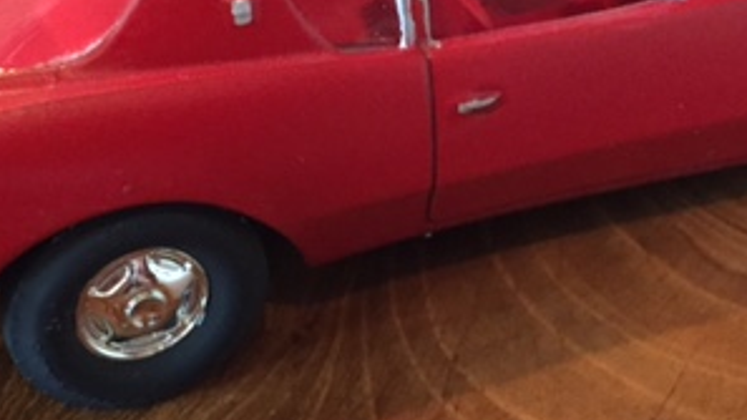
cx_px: 385
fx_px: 1347
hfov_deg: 31.0
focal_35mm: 68
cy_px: 136
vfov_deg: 17.7
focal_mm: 4.15
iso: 400
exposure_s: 1/15
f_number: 2.2
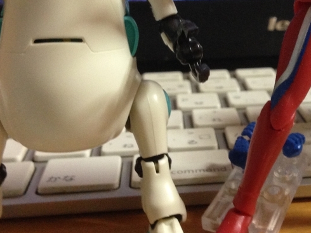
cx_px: 235
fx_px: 620
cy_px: 35
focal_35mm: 69
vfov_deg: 20.9
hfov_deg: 27.8
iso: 250
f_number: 2.4
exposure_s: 1/20
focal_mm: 4.12
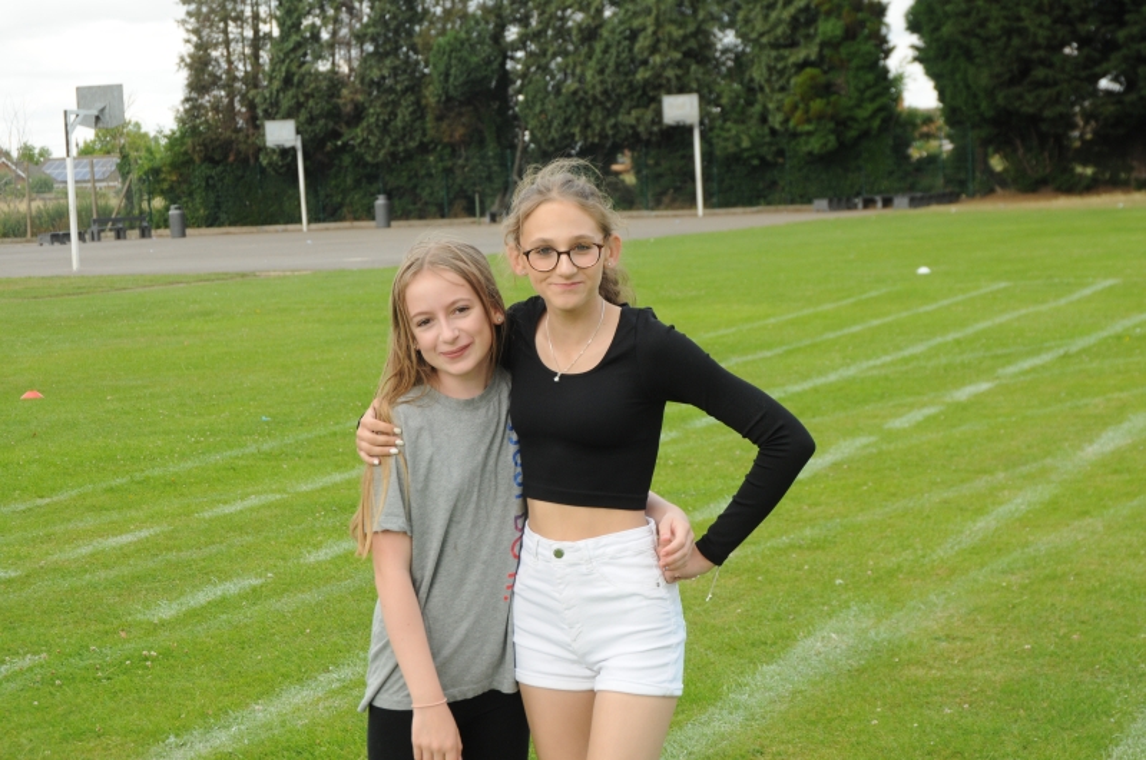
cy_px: 380
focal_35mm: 78
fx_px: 2479
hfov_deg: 26.0
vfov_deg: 17.4
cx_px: 573
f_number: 10
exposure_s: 1/400
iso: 500
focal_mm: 52
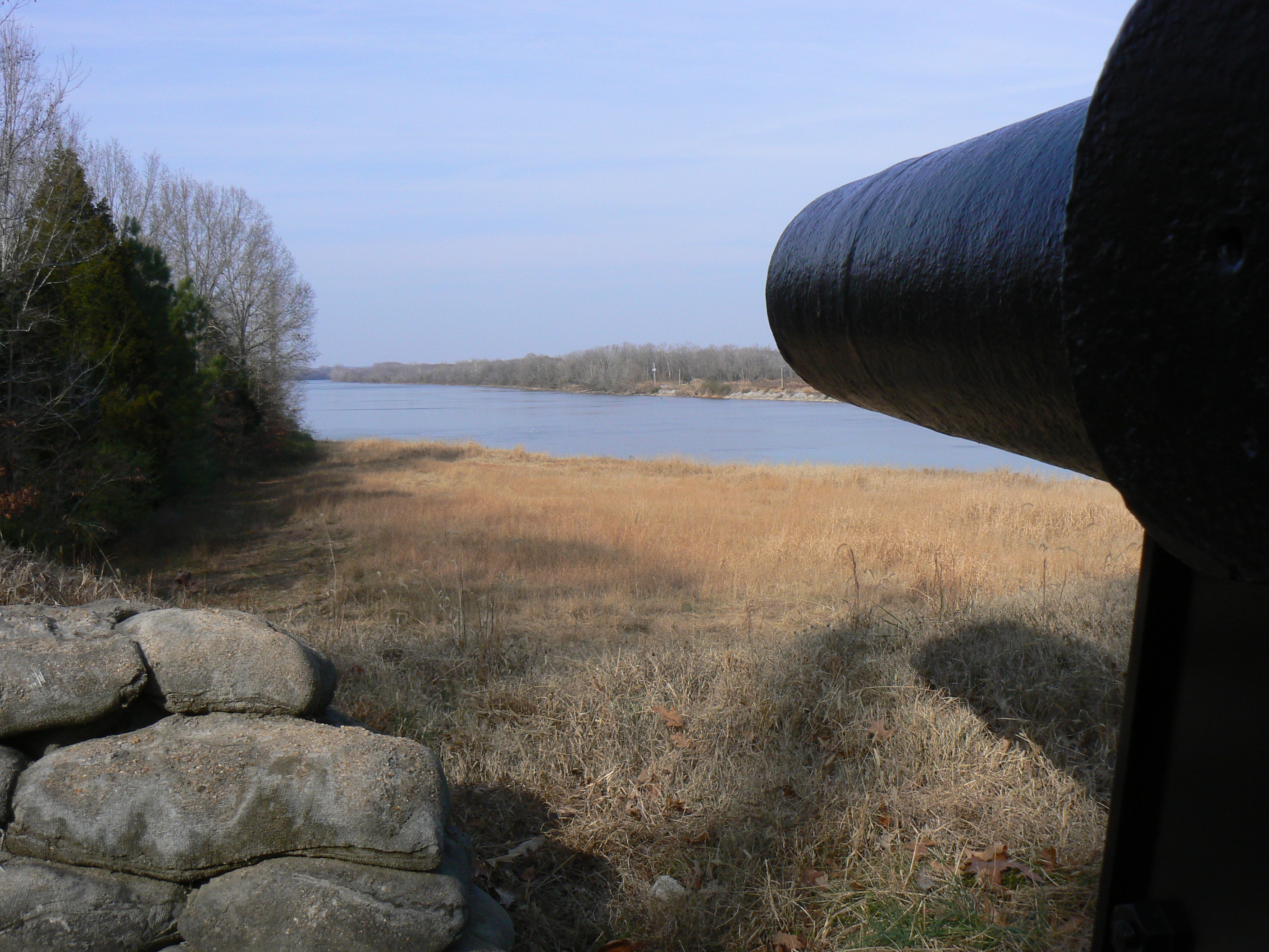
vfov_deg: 39.7
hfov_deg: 51.4
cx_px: 634
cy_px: 476
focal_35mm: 36
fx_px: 1320
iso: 80
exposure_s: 1/400
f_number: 7.1
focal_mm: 6
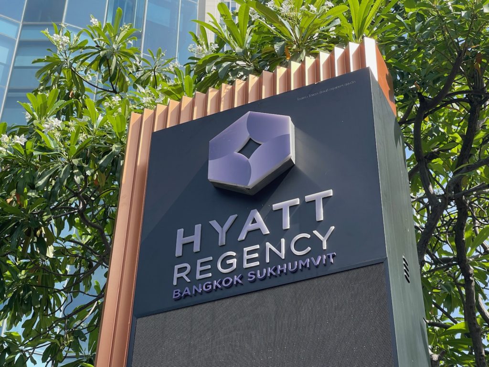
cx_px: 244
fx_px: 904
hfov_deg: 30.3
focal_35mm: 64
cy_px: 184
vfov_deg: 22.9
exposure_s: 1/488
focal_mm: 7.5
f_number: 2.2
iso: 20
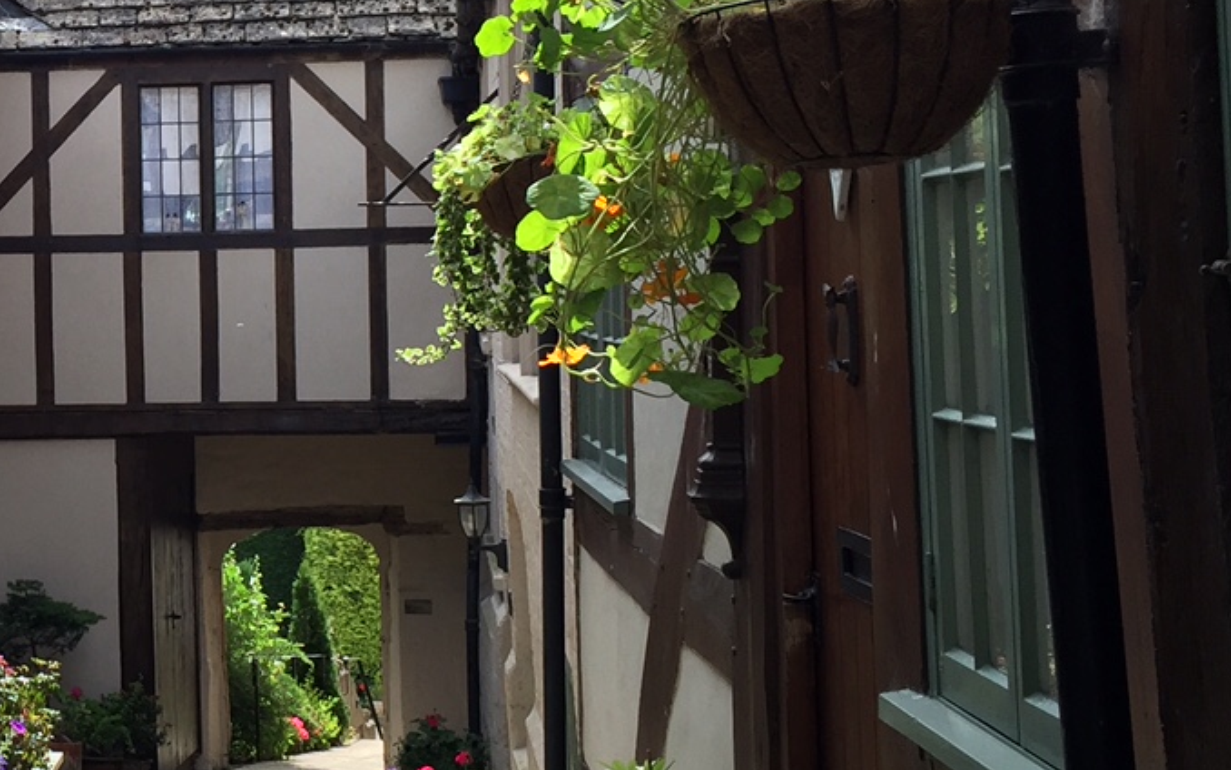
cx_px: -153
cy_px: 292
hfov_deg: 25.6
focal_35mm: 74
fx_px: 2483
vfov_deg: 17.6
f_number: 2.2
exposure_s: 1/549
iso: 32
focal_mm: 4.15
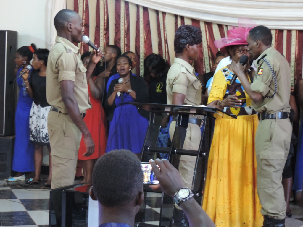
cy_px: 114
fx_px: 744
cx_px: 152
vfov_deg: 17.4
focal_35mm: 85
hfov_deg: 23.0
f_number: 4
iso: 800
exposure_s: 1/13
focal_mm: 15.1
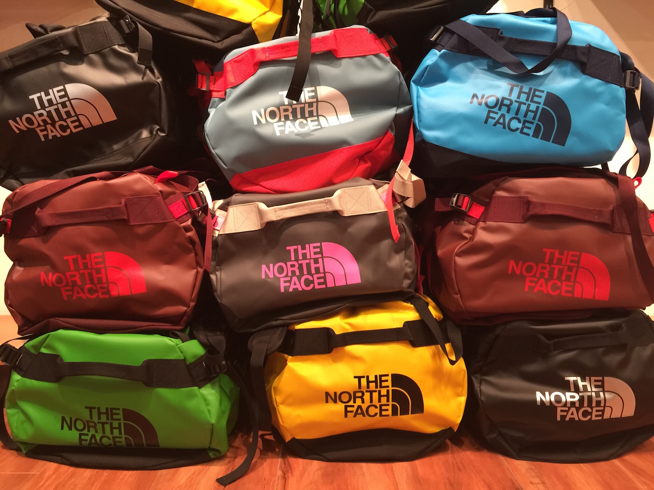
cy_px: 245
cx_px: 327
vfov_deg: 48.2
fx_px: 548
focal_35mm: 29
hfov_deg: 61.7
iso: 100
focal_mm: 4.15
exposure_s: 1/10
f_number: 2.2
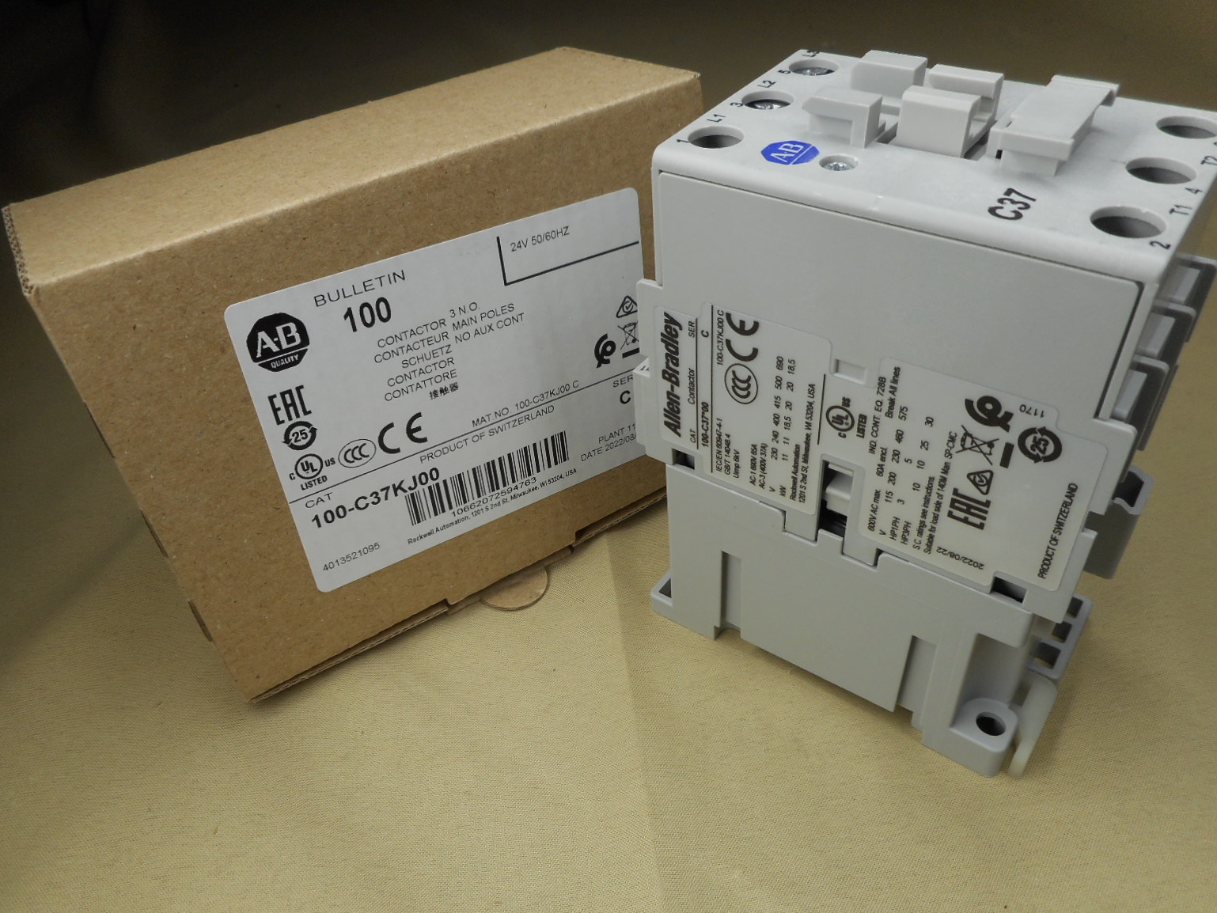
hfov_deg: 67.3
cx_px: 604
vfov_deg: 53.1
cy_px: 472
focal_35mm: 26
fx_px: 914
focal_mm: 4.5
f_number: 3.7
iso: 80
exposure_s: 1/320
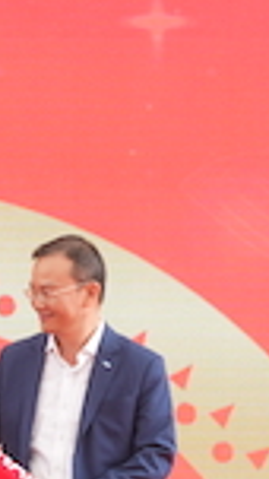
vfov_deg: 8.4
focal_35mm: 257
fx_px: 3251
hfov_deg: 4.7
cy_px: 328
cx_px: -171
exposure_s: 1/160
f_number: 3.5
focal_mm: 46.1
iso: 200
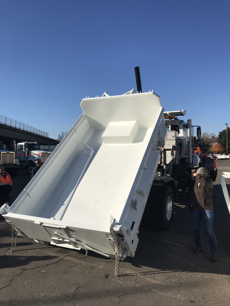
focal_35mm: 28
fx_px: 248
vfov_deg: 63.4
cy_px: 153
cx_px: 115
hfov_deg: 49.7
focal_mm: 3.99
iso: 20
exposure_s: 1/4566
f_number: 1.8
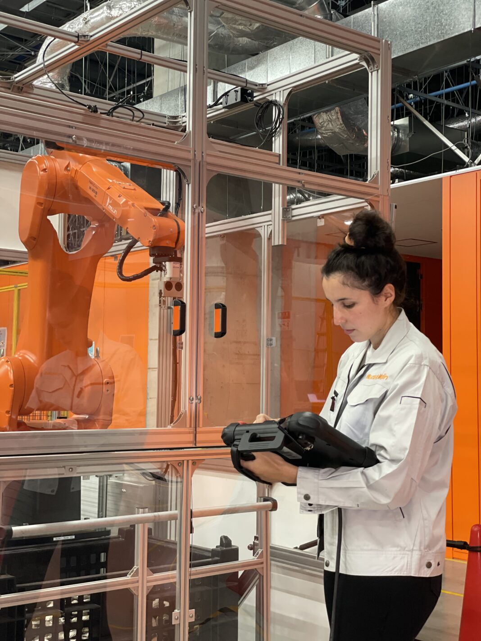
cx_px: 240
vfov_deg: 36.8
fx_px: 963
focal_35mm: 52
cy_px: 320
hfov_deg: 28.0
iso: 250
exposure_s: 1/33
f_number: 2
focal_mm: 6
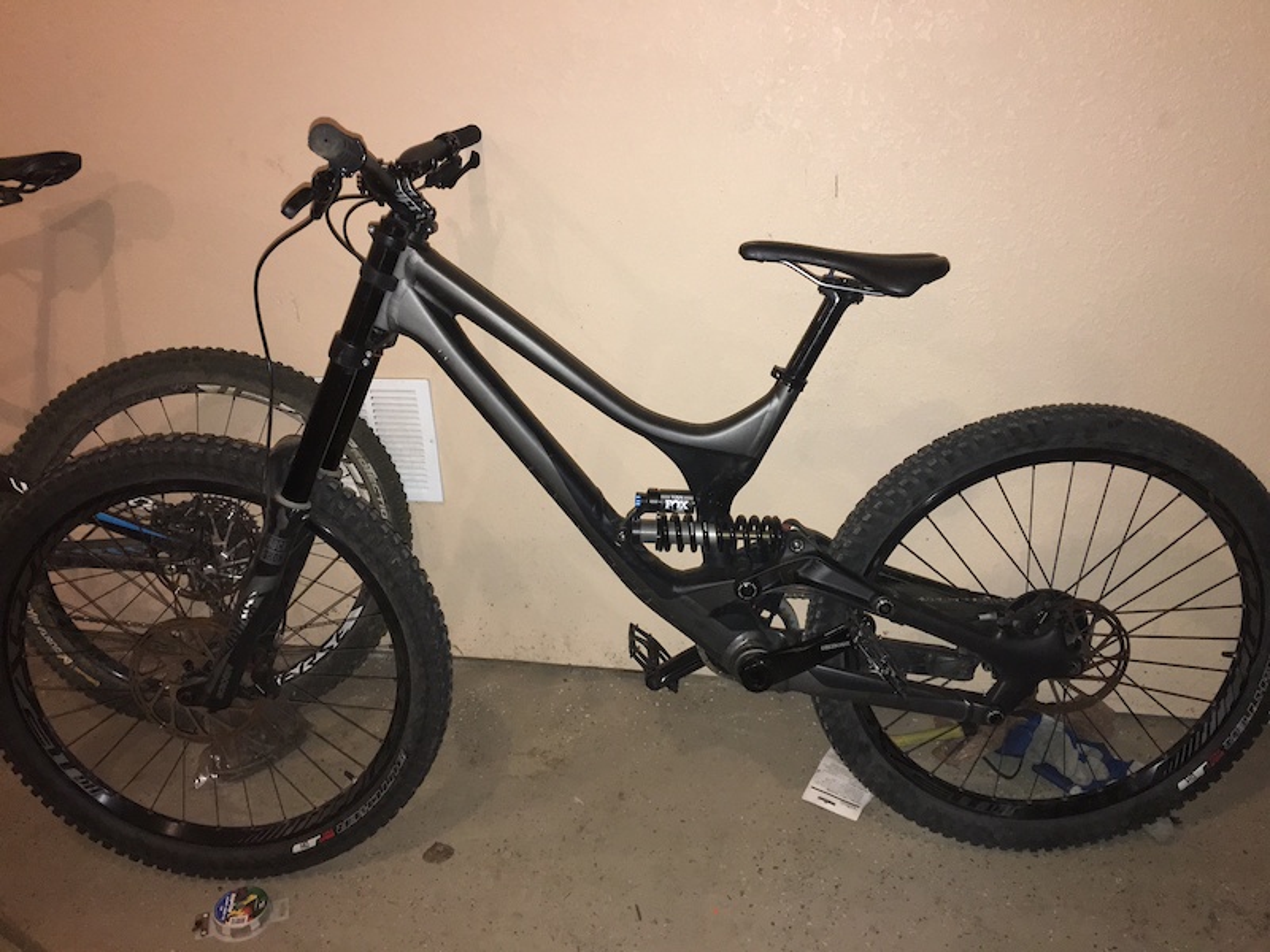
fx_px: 1064
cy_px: 476
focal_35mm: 29
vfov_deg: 48.2
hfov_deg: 61.7
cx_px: 635
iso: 160
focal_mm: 4.15
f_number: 2.2
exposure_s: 1/16
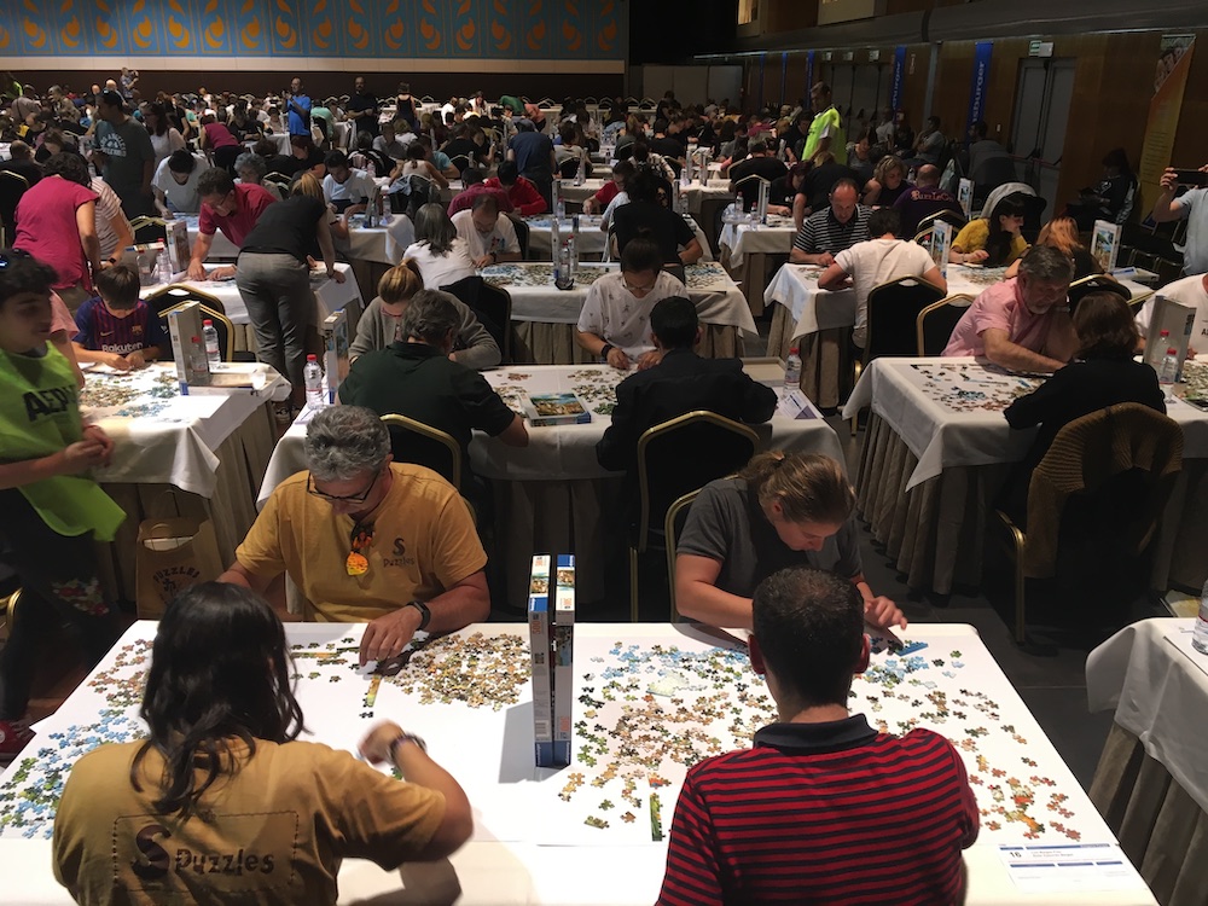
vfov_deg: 48.2
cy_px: 453
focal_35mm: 29
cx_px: 604
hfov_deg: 61.7
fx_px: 1012
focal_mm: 4.15
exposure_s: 1/33
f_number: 2.2
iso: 80
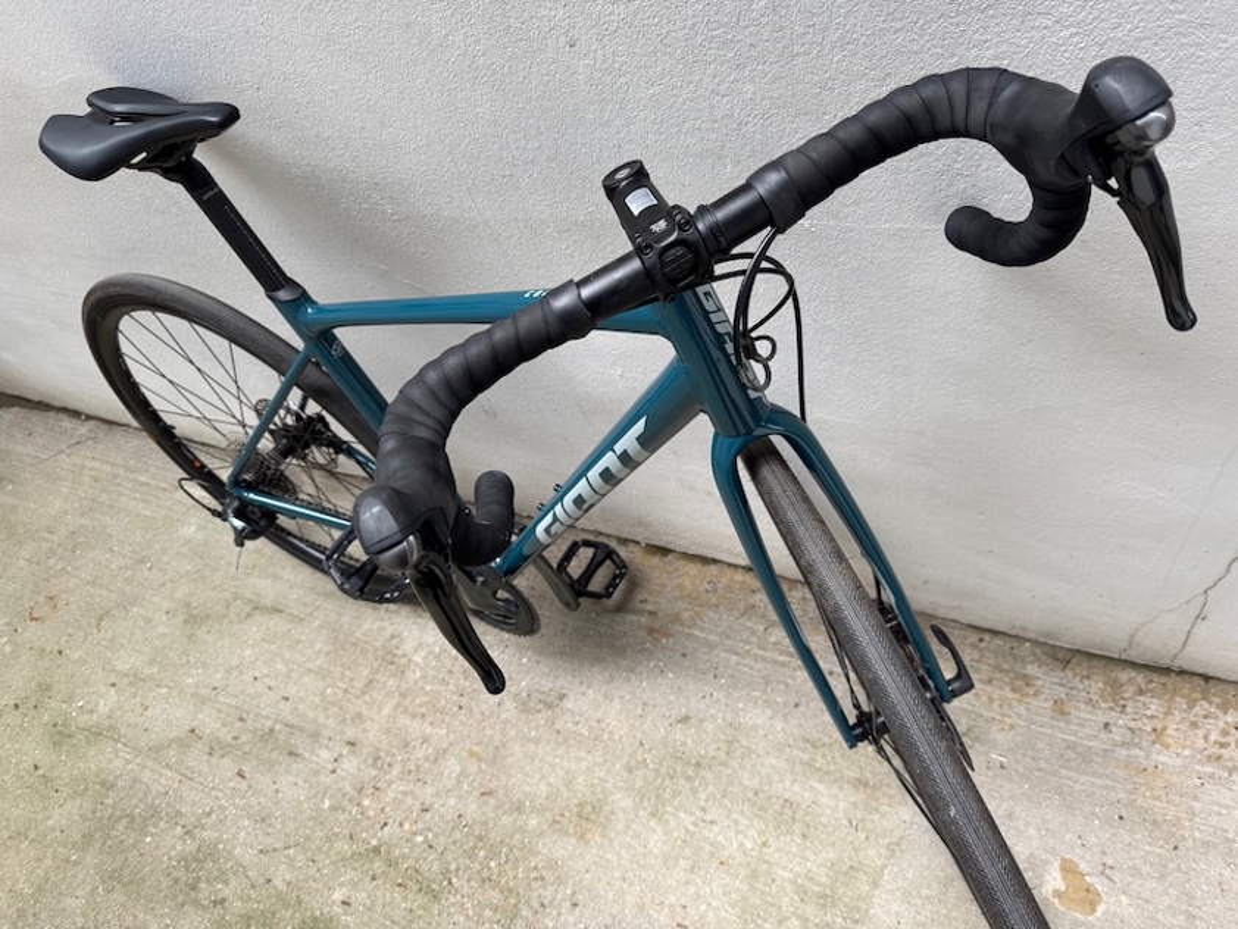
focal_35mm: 24
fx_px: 859
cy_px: 464
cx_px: 619
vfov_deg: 56.8
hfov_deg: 71.6
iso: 200
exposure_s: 1/121
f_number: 1.78
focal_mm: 6.76
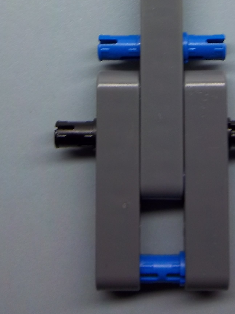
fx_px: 588
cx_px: 168
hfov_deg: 22.4
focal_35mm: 65
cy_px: -43
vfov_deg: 27.0
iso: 64
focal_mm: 5.05
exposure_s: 1/40
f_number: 3.5
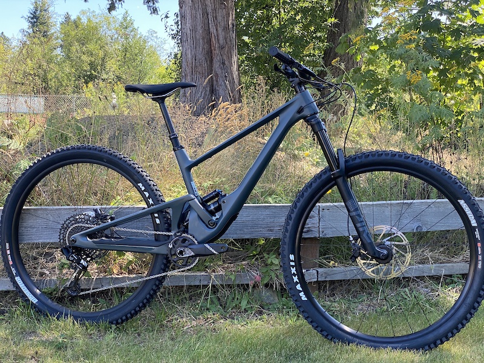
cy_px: 182
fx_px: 727
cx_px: 242
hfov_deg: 36.8
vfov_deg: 28.0
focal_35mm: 52
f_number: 2
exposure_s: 1/160
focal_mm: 6
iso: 20
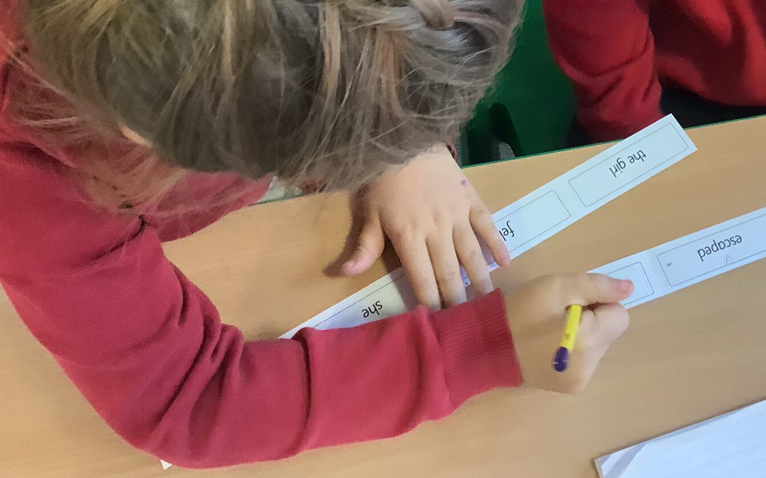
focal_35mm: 50
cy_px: 71
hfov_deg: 39.5
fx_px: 1044
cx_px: 547
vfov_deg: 25.2
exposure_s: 1/40
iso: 400
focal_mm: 3.3
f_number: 2.4
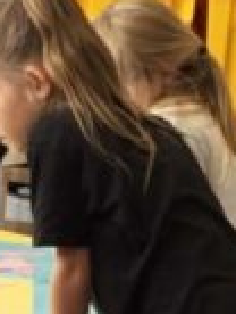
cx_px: -100
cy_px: 323
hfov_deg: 6.4
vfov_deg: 8.5
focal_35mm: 230
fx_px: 2084
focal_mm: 3.3
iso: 25
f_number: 2.4
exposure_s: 1/50
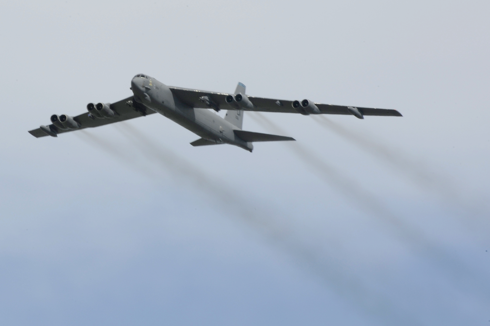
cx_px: 245
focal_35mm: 400
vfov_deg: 3.4
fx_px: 5441
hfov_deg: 5.2
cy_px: 163
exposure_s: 1/60
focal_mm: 400
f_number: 32
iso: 200
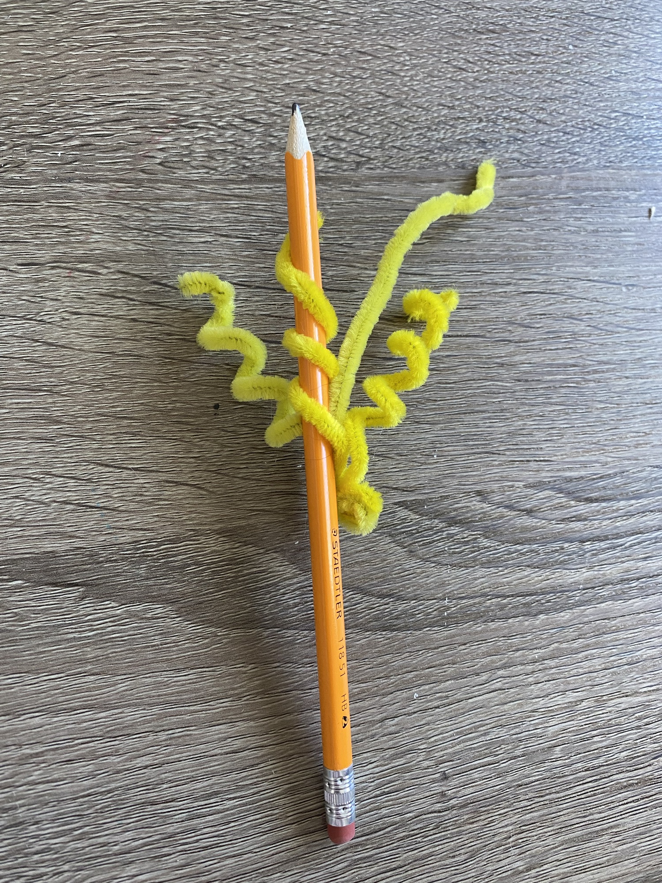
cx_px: 331
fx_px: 663
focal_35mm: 26
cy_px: 442
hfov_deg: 53.1
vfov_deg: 67.3
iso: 200
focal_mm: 4.25
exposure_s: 1/60
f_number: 1.8
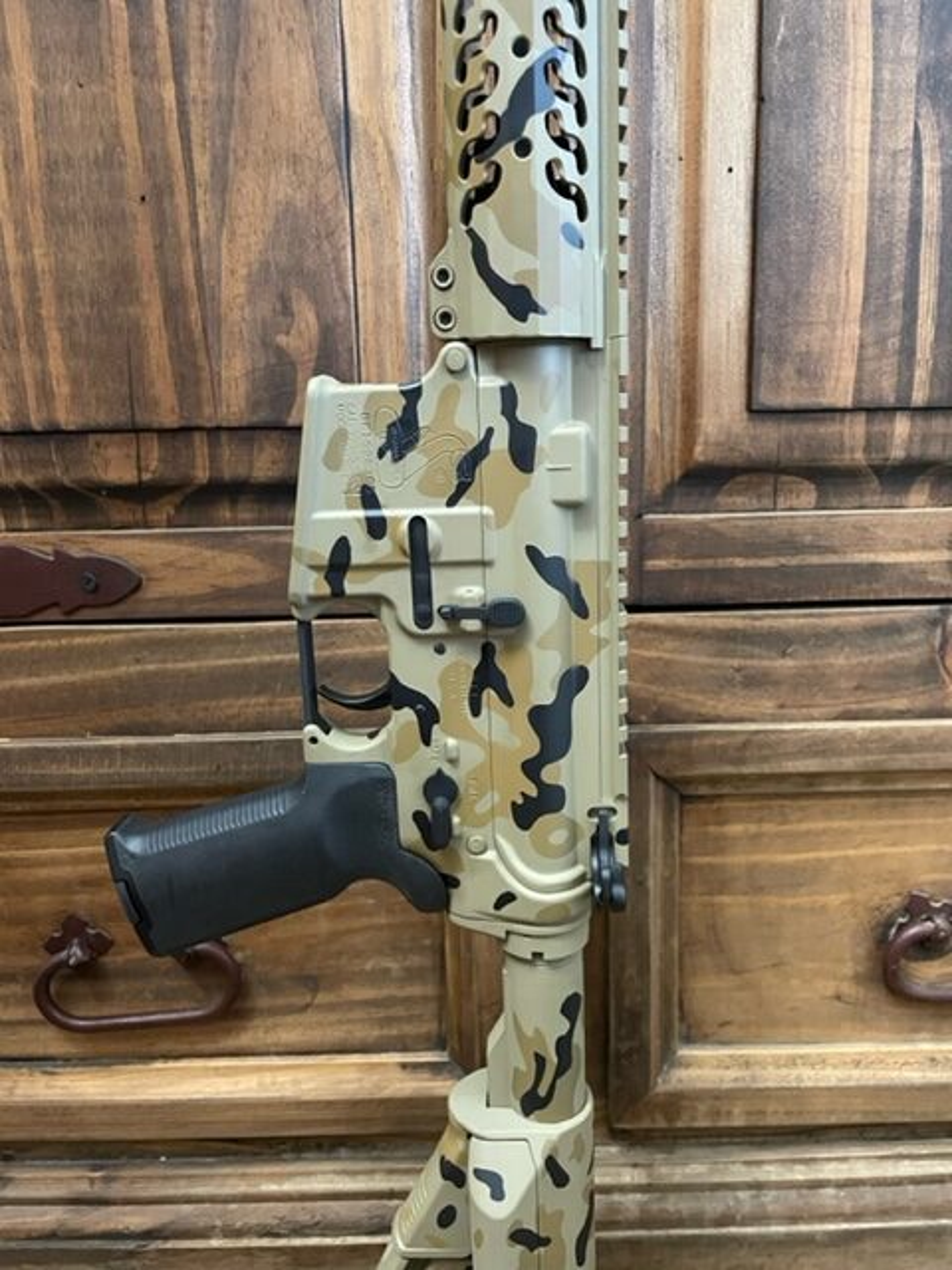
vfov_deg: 67.3
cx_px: 476
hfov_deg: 53.1
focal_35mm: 26
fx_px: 953
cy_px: 635
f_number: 1.6
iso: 640
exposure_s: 1/30
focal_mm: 4.2
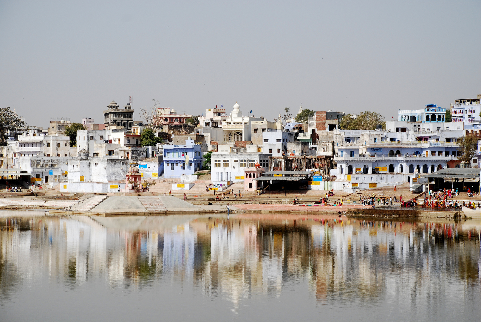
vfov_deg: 12.2
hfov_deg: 18.2
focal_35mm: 112
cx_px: 240
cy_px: 161
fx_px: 1505
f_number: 7.1
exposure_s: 1/800
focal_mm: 75
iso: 200
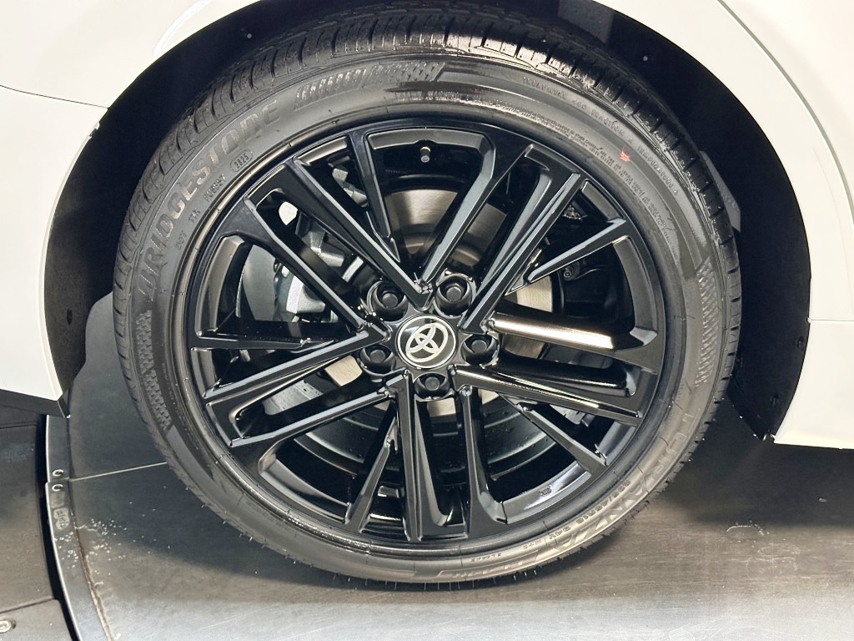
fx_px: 1184
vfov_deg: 30.3
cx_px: 427
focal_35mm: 48
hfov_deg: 39.7
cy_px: 320
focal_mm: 6.86
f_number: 1.78
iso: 640
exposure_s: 1/20
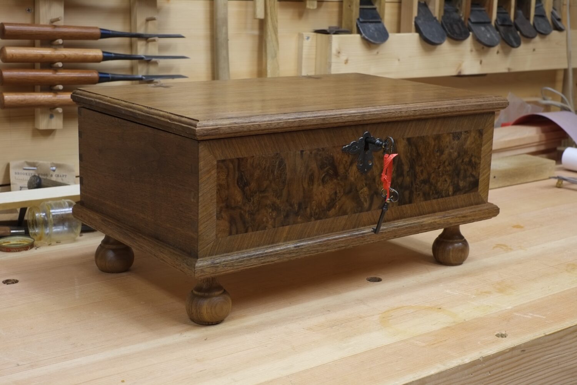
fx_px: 849
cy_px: 192
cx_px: 288
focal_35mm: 53
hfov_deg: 37.5
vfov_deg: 25.5
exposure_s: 1/4.5
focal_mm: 35
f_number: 8
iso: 200
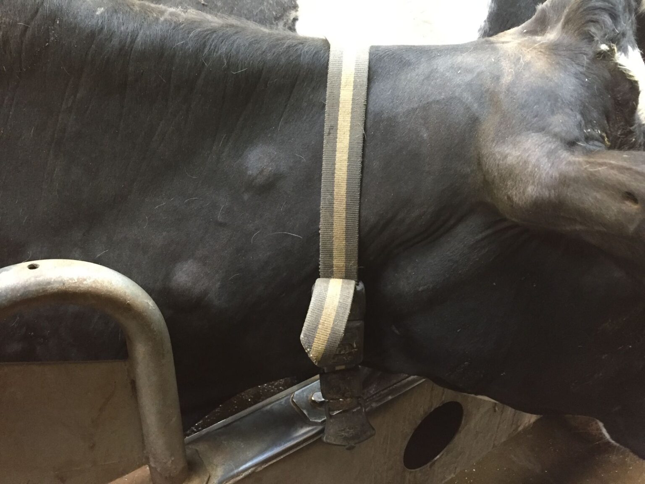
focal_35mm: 29
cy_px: 242
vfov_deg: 48.2
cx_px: 322
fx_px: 540
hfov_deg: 61.7
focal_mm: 4.15
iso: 250
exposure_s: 1/17
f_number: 2.2
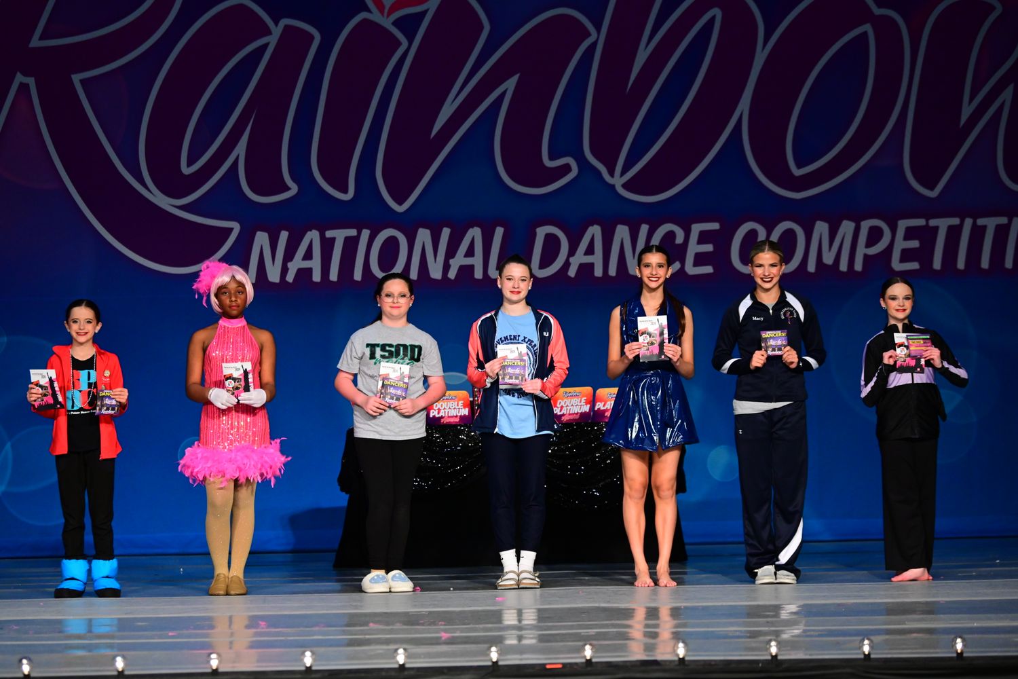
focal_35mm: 116
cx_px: 509
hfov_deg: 17.6
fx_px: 3280
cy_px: 340
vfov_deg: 11.8
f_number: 3.5
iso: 3200
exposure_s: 1/1000
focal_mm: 116
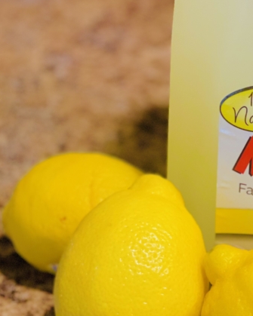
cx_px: 265
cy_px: 198
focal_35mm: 124
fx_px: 1161
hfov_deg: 12.3
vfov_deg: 15.5
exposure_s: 1/120
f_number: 2
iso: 200
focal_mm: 6
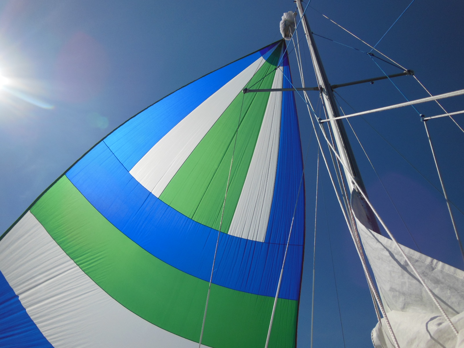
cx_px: 232
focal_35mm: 25
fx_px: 335
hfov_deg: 69.4
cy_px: 174
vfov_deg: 54.9
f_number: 7
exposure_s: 1/800
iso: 125
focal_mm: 4.5
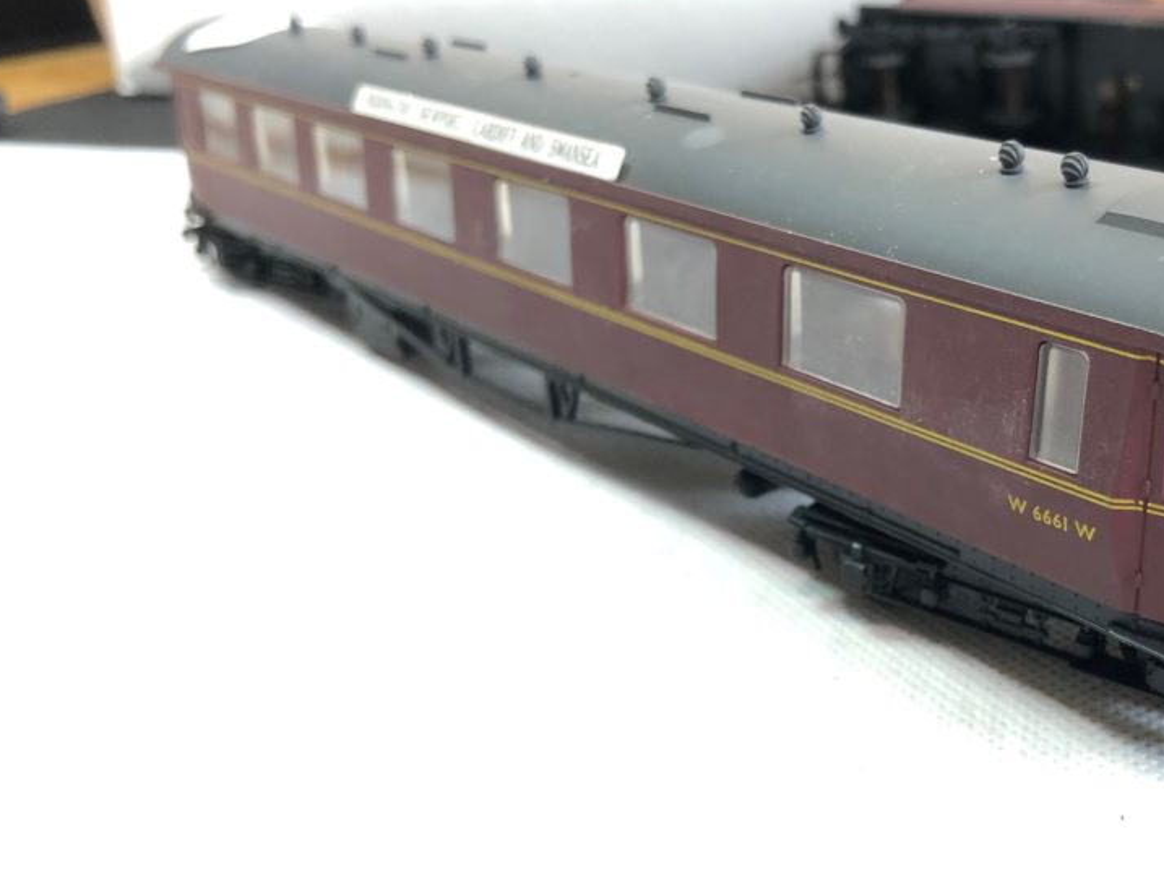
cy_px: 451
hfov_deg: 45.8
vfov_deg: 36.0
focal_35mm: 40
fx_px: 1345
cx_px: 807
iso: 80
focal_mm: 3.99
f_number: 1.8
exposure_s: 1/15
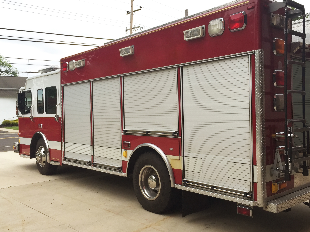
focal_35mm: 36
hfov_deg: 51.1
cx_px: 180
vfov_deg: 39.7
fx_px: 322
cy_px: 118
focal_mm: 4.15
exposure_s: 1/1522
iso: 32
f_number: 2.2
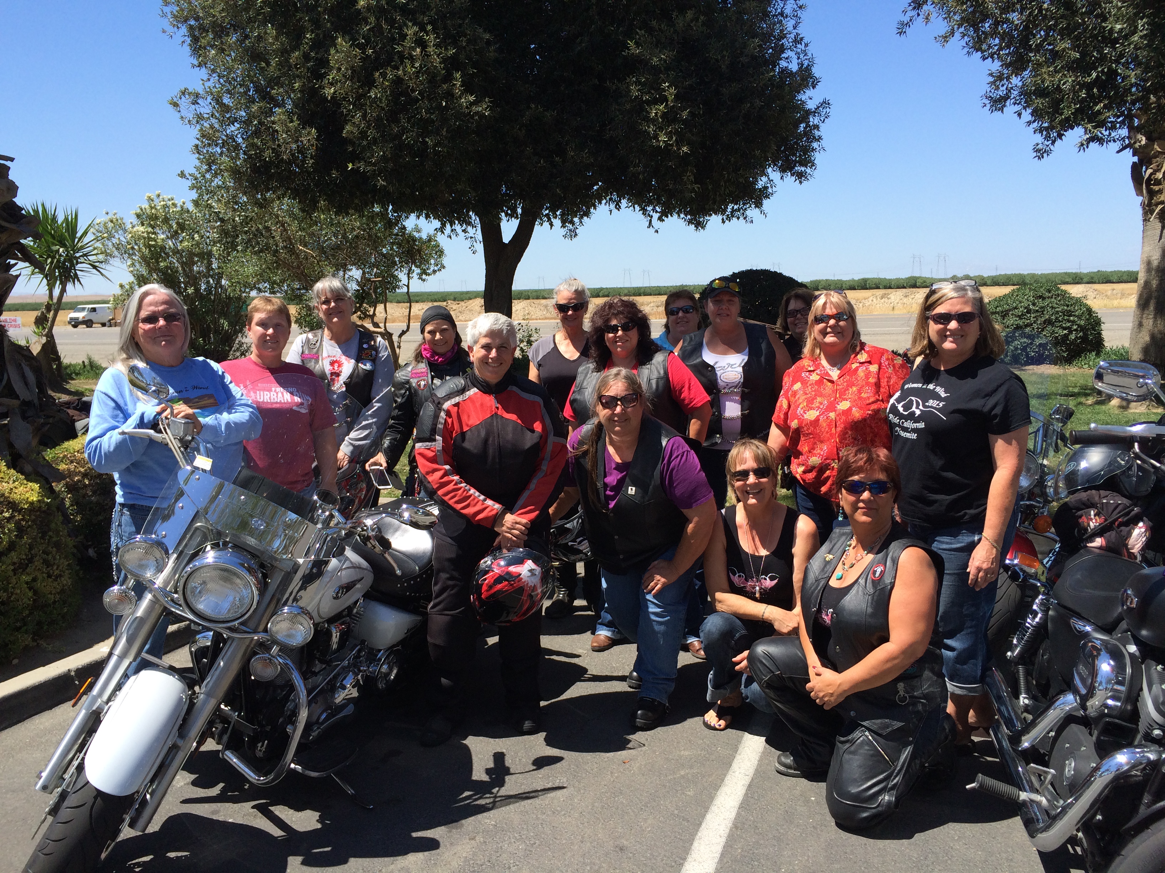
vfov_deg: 48.2
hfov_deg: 61.7
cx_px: 582
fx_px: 976
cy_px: 436
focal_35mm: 29
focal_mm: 4.15
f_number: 2.2
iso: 32
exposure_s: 1/1580
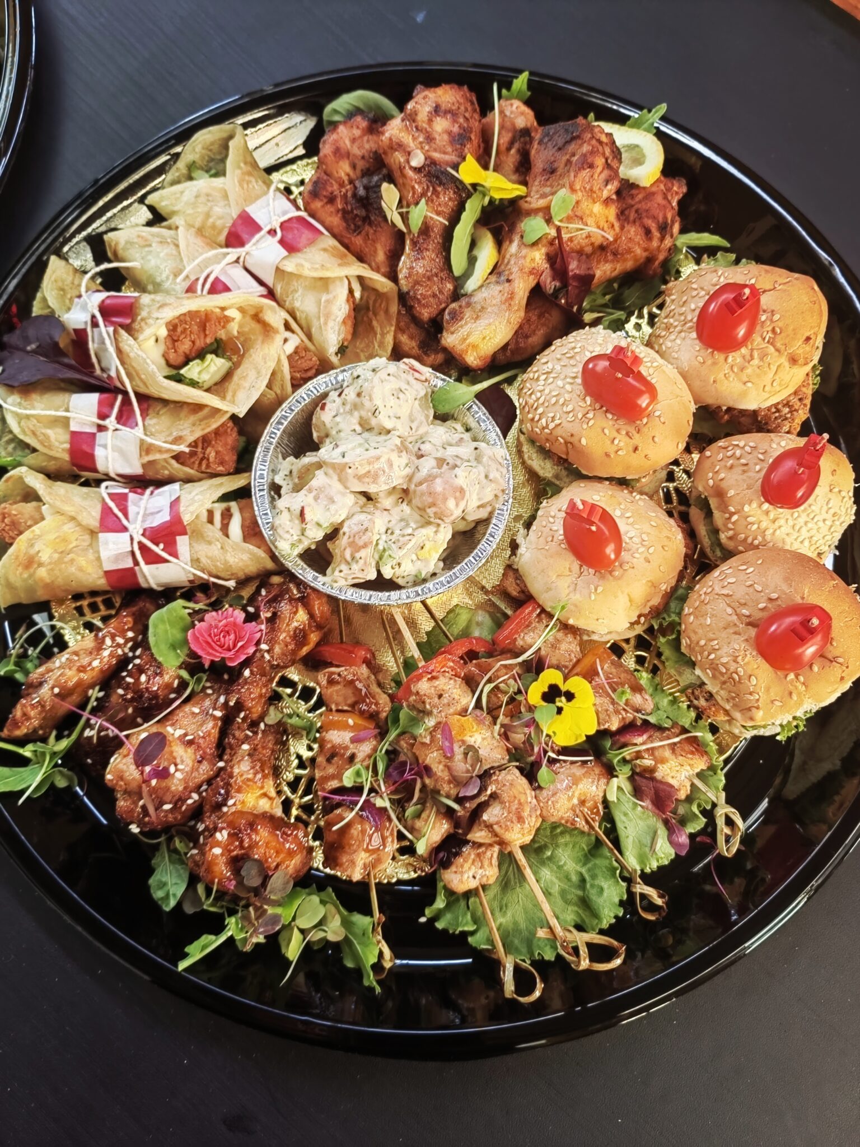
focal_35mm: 27
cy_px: 574
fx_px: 894
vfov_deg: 65.3
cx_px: 430
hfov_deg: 51.4
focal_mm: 5.52
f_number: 1.9
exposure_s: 1/50
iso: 160
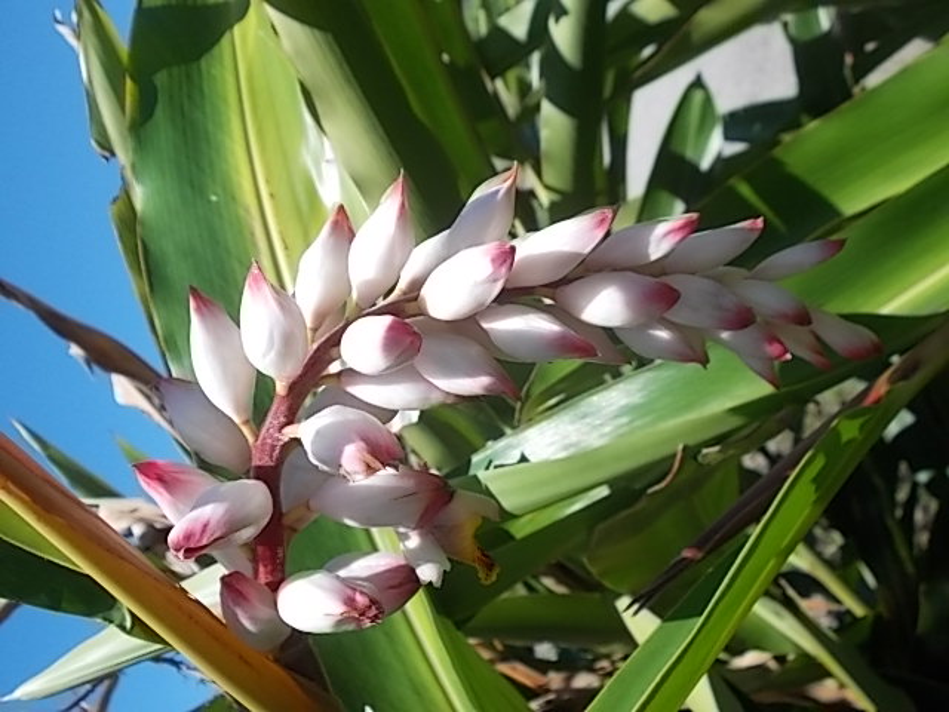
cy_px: 356
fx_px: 1042
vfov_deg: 37.7
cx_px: 474
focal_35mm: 38
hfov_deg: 49.0
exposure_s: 1/200
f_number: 6.2
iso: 80
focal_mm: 5.3
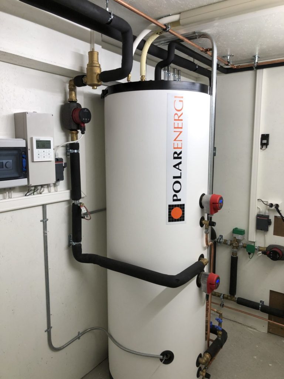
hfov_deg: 49.7
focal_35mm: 28
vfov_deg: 63.4
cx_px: 142
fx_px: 306
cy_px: 190
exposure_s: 1/100
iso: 40
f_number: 1.8
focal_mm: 3.99
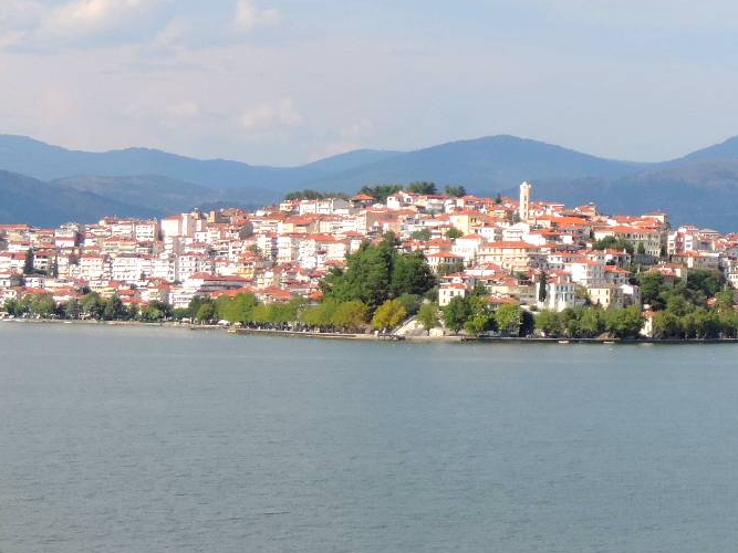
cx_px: 715
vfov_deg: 10.2
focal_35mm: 144
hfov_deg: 13.5
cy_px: 38
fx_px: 3069
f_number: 3.7
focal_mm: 10.7
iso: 80
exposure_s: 1/800
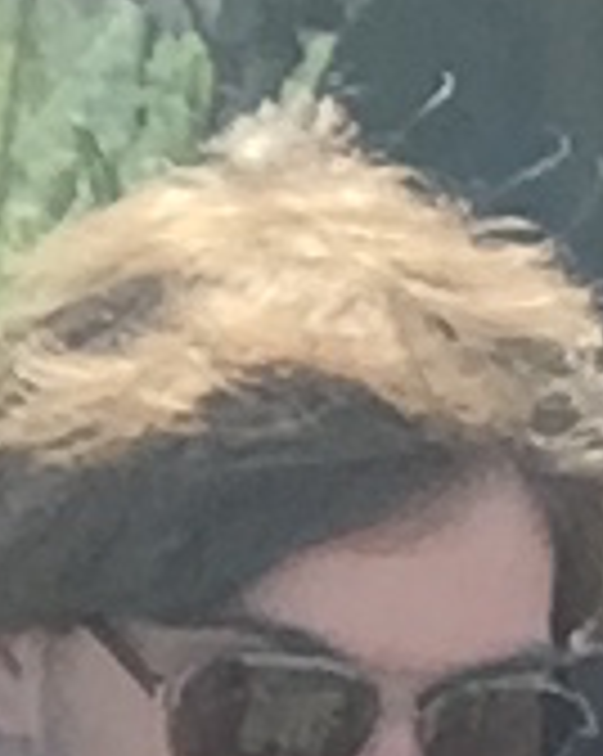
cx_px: 1413
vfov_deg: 8.1
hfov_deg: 6.4
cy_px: 1246
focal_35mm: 231
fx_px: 5163
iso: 32
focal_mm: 2.65
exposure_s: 1/395
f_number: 2.2
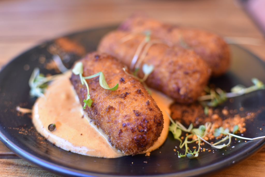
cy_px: 88
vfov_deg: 25.8
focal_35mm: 52
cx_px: 132
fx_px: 386
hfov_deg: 37.8
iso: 250
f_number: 2.8
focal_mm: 35
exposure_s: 1/60
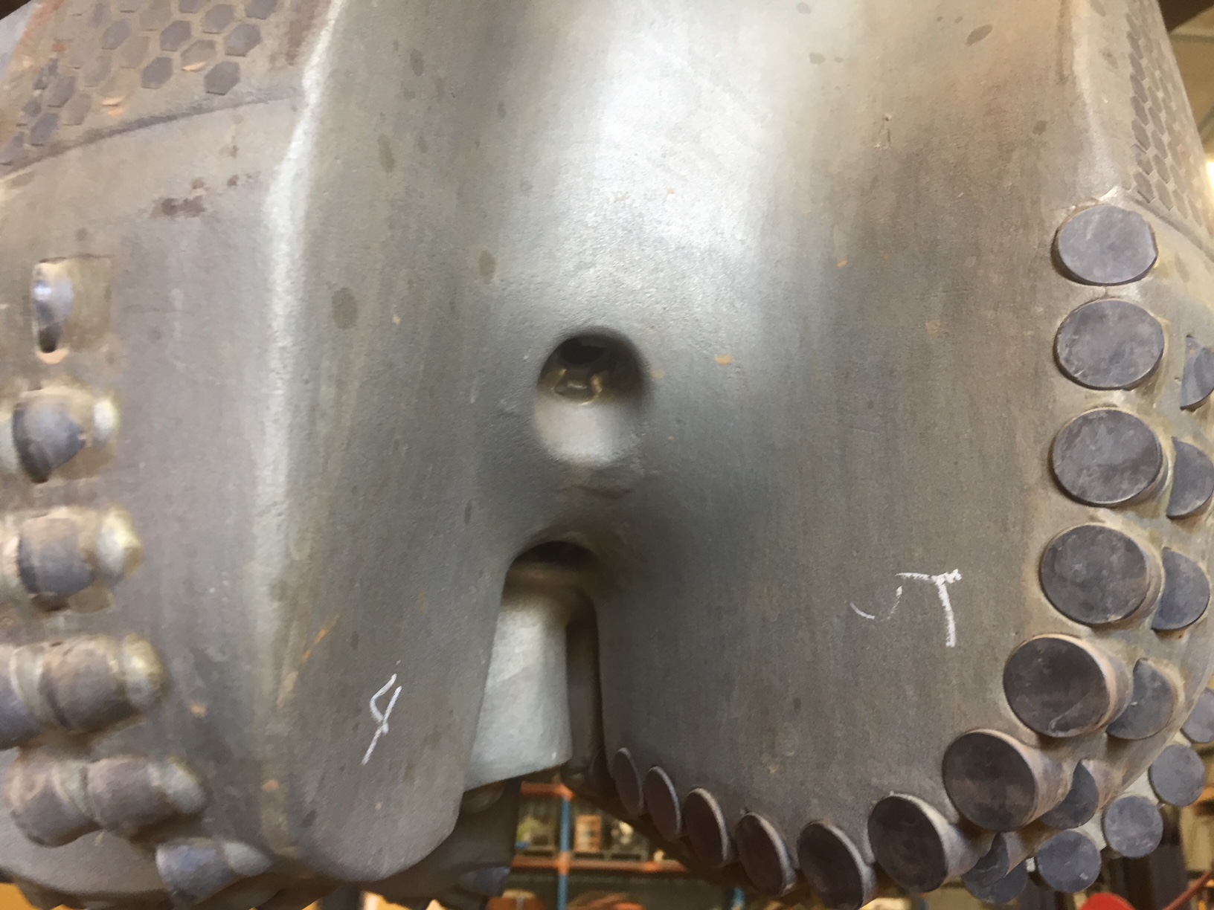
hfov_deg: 61.7
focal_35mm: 29
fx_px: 1017
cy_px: 455
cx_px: 607
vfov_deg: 48.2
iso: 80
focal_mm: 4.15
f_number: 2.2
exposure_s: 1/33
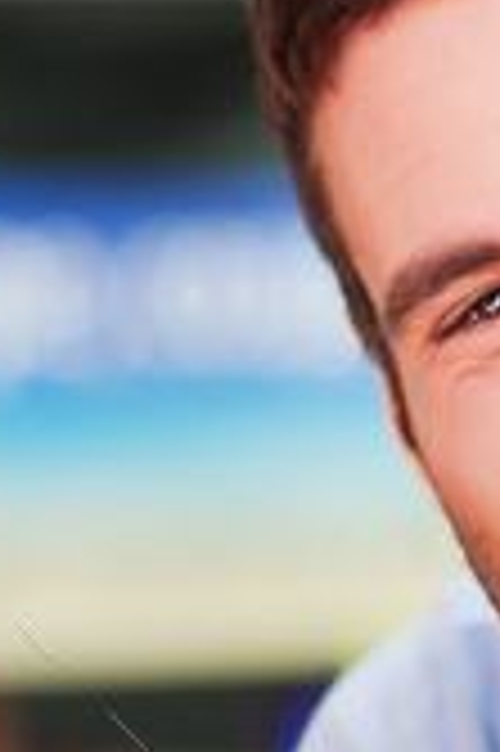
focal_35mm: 265
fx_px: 5532
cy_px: 1601
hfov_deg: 5.2
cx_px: 329
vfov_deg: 7.4
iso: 400
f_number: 2
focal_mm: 50
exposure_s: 1/80
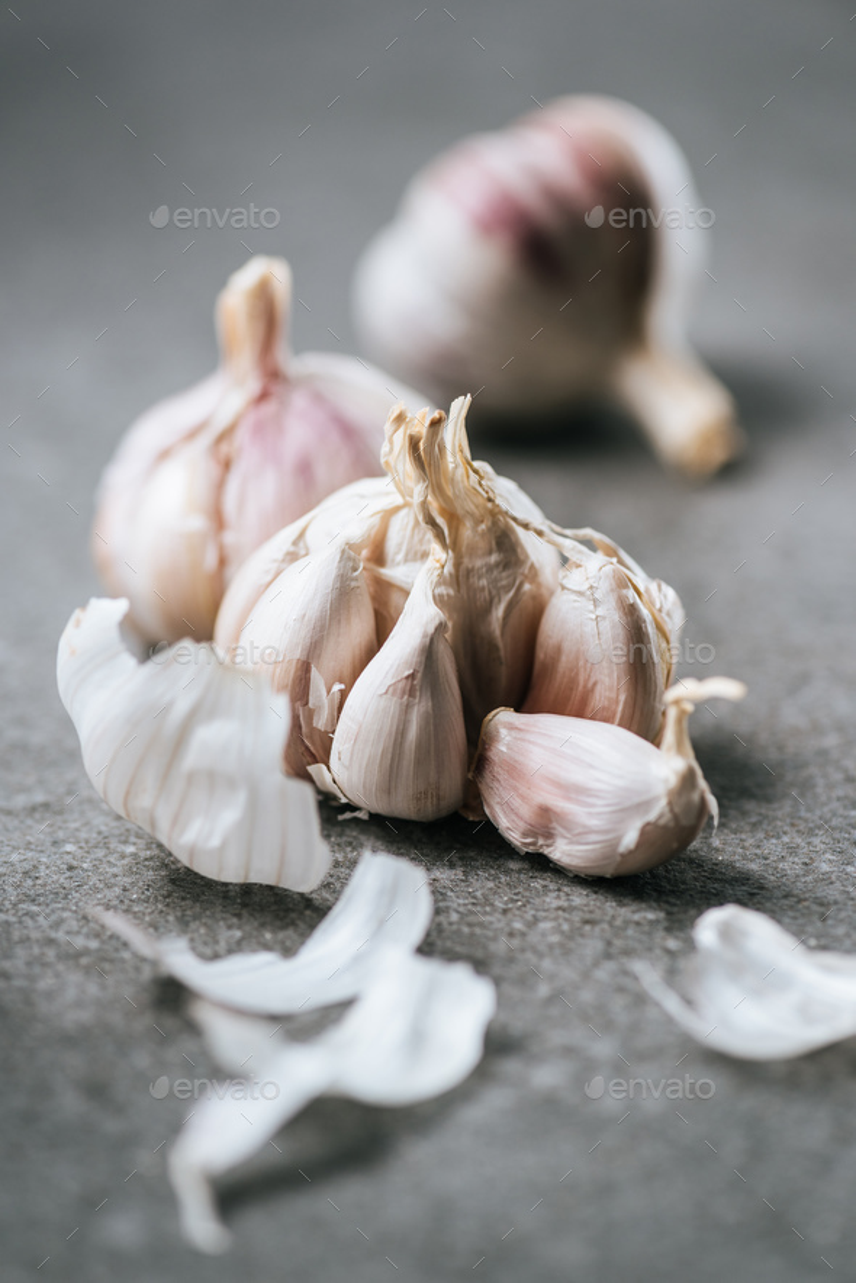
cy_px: 642
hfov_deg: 13.1
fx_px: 3742
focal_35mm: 105
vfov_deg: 19.5
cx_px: 428
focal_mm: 105
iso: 160
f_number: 5.6
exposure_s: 1/125
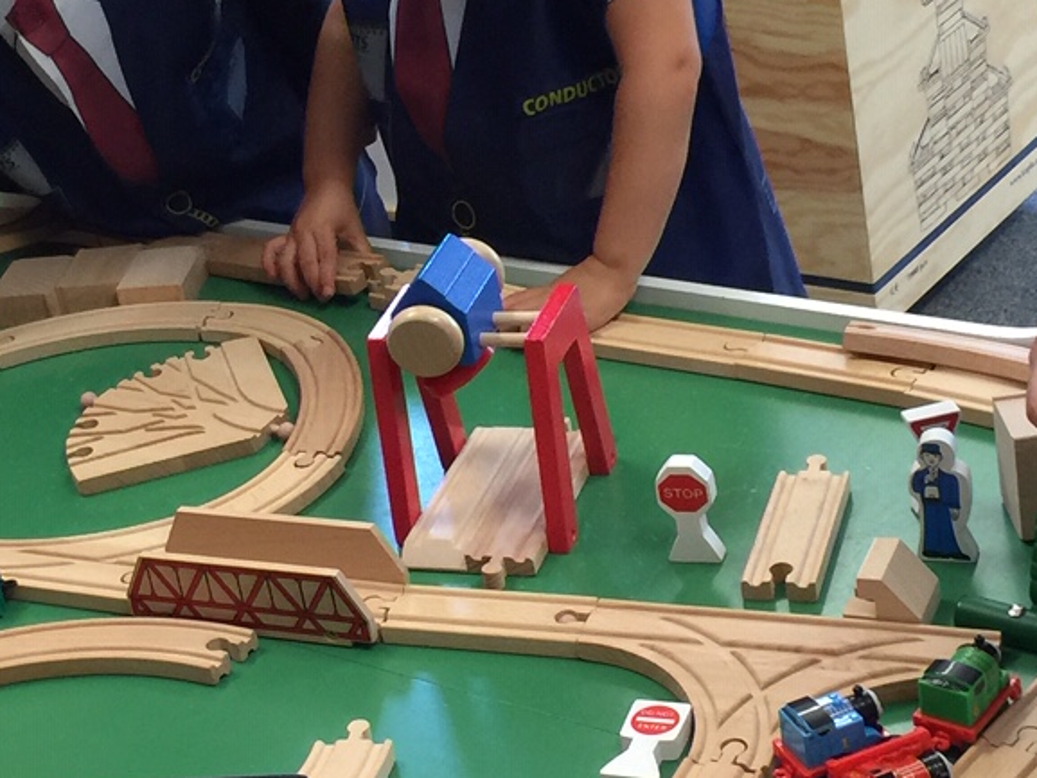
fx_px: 2457
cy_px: 284
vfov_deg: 18.0
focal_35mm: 82
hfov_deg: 23.7
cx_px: 300
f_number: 2.2
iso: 64
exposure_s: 1/15
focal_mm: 4.15
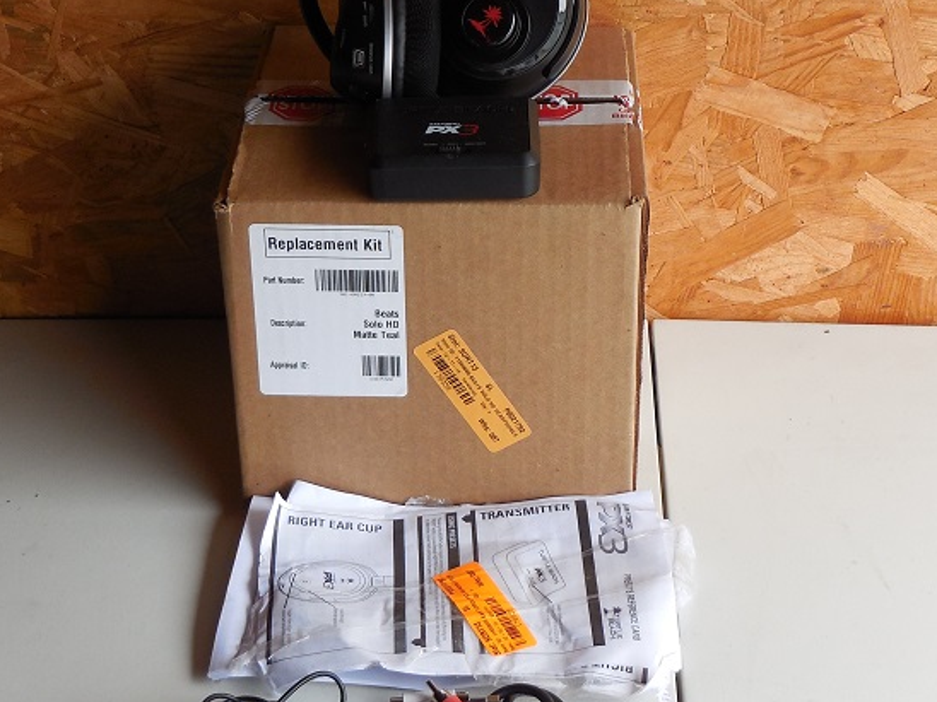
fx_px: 2274
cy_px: 292
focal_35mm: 84
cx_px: 520
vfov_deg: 17.6
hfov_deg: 23.3
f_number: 3.8
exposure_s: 1/50
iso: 125
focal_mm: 8.2
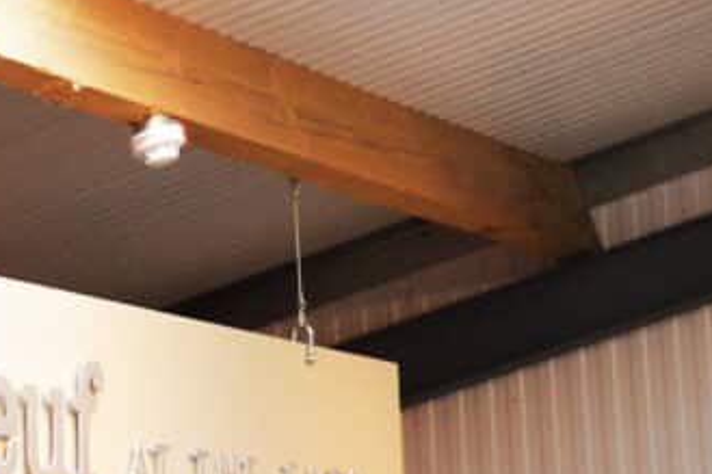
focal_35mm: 168
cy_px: -658
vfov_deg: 7.6
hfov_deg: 12.0
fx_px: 3321
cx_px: -63
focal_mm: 18
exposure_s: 1/30
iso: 220
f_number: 3.5
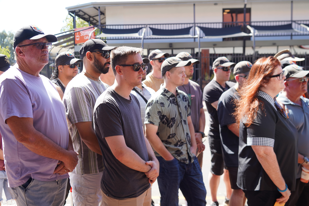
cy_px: 103
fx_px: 369
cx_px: 154
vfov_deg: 31.2
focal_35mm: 43
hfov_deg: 45.4
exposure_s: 1/80
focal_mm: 43
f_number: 5
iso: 100
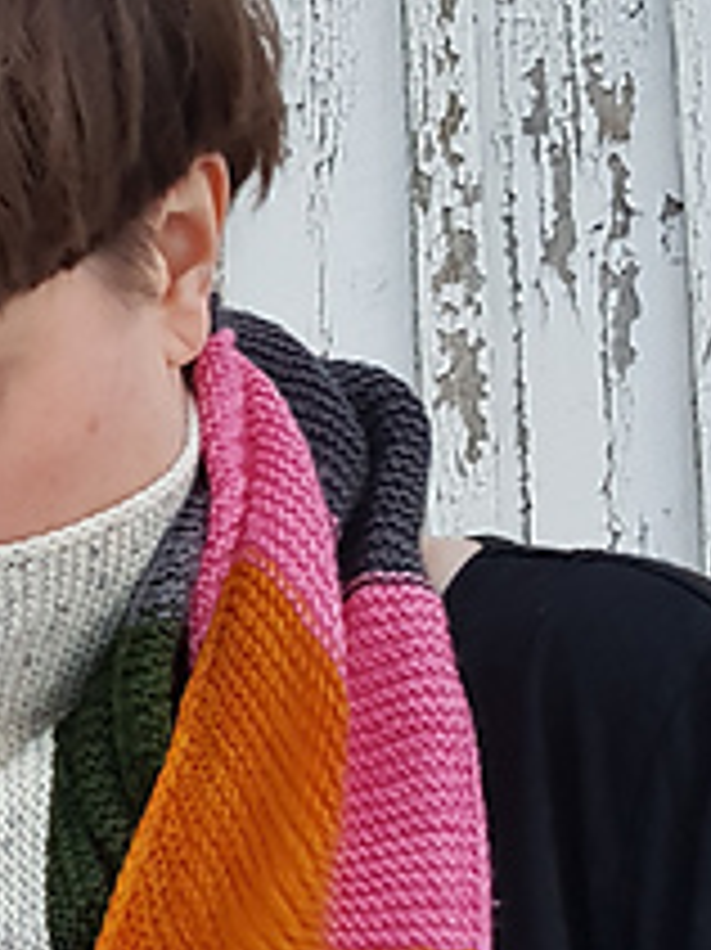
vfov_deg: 24.4
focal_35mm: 79
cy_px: 752
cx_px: -58
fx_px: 2166
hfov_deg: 18.0
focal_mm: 4.2
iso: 125
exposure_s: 1/100
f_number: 1.7
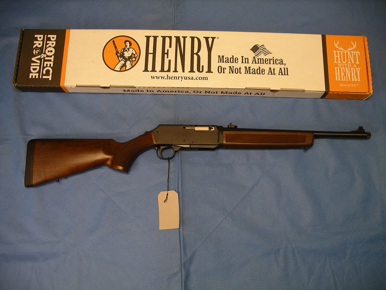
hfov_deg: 50.1
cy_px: 145
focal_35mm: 37
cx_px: 193
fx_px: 413
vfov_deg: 38.7
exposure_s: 1/40
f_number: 2.8
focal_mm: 7.8
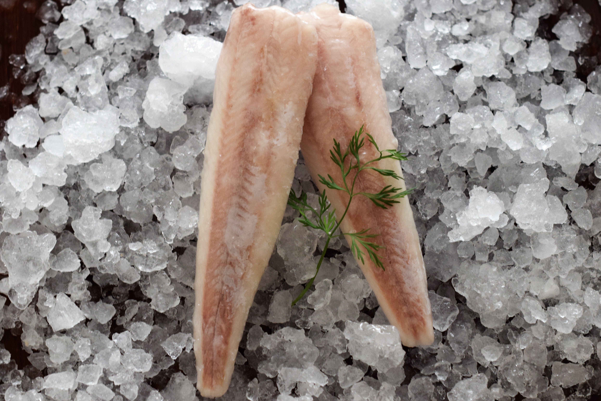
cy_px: 200
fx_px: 1252
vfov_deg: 18.2
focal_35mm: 75
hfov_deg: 27.0
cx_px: 300
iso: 800
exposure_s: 1/60
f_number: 3.5
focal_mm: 50
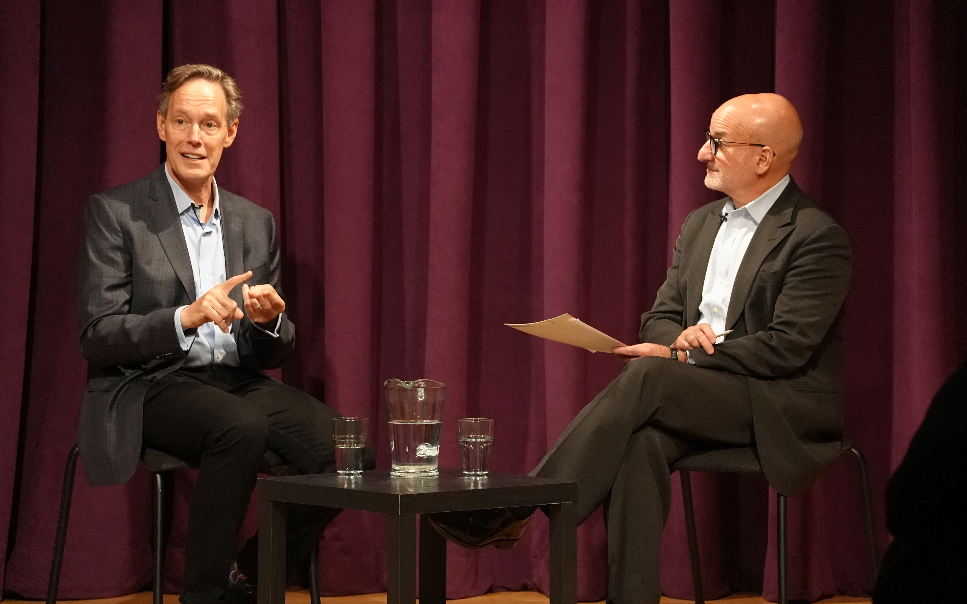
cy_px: 289
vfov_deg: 7.3
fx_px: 4717
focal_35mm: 179
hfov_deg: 11.7
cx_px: 484
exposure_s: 1/125
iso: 12800
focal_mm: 175
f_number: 5.6
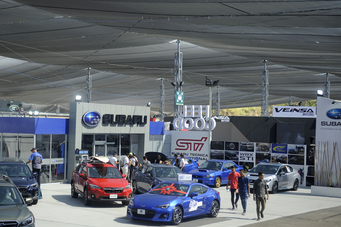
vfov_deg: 19.4
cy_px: 128
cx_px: 127
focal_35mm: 70
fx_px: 663
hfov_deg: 28.7
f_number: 4
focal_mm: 55
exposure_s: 1/1600
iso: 800
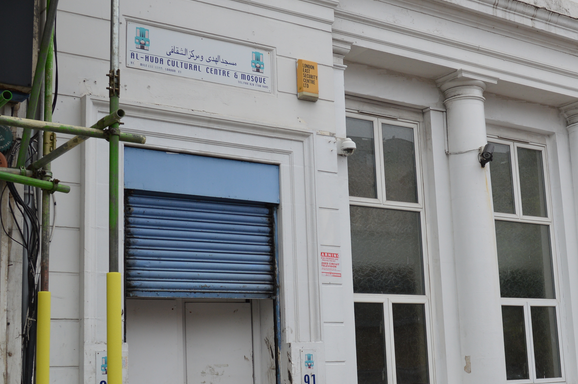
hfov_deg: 33.7
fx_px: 945
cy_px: 211
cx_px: 379
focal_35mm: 59
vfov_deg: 23.0
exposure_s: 1/125
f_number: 5.6
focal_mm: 21
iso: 140
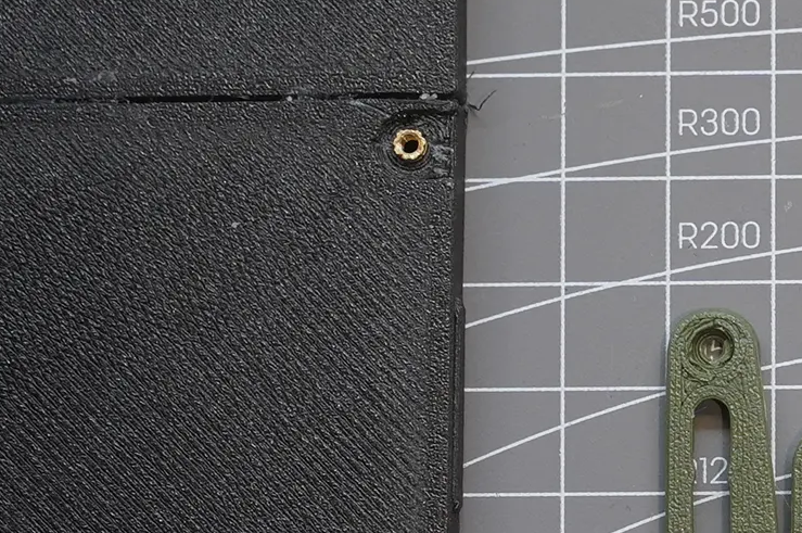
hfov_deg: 9.1
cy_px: 657
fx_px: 4985
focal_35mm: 224
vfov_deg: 6.1
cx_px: 1031
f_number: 6.3
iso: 1000
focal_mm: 55
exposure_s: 1/60
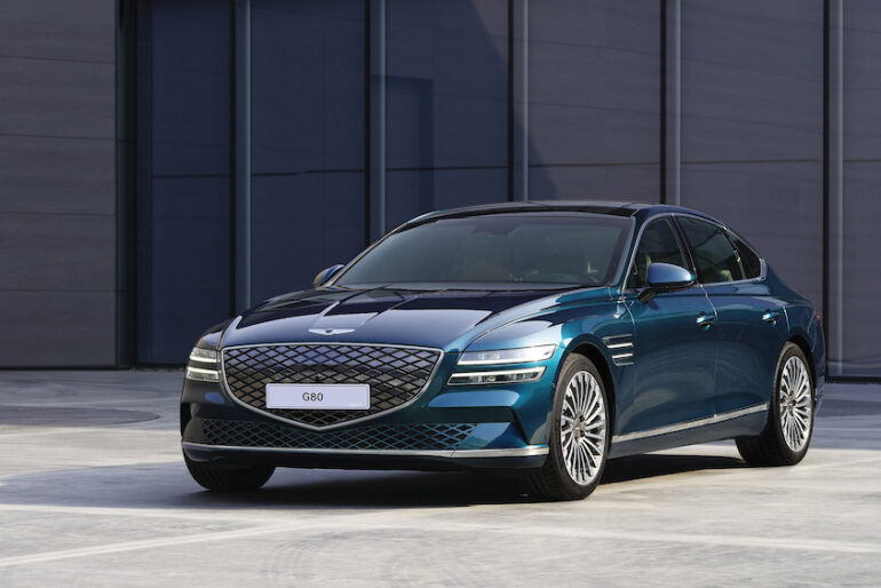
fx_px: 2081
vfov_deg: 16.1
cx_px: 440
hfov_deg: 23.9
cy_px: 294
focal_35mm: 85
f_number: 5.6
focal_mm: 85
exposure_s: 1/320
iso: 250
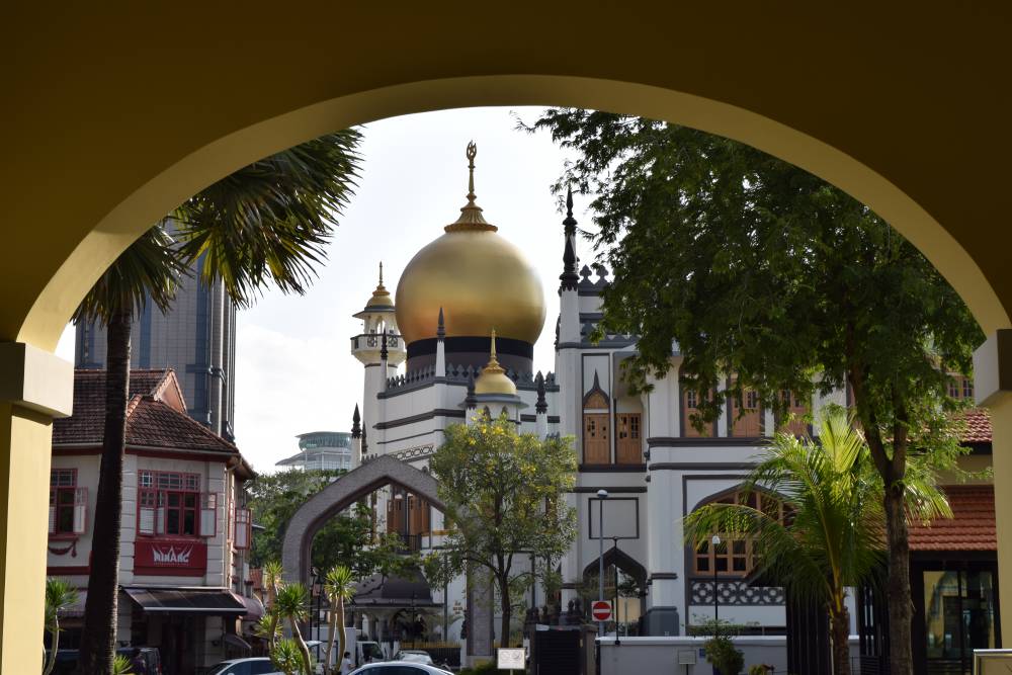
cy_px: 338
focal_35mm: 68
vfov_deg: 20.2
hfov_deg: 29.9
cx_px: 506
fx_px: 1898
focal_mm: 45
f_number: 13
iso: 100
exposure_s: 1/125
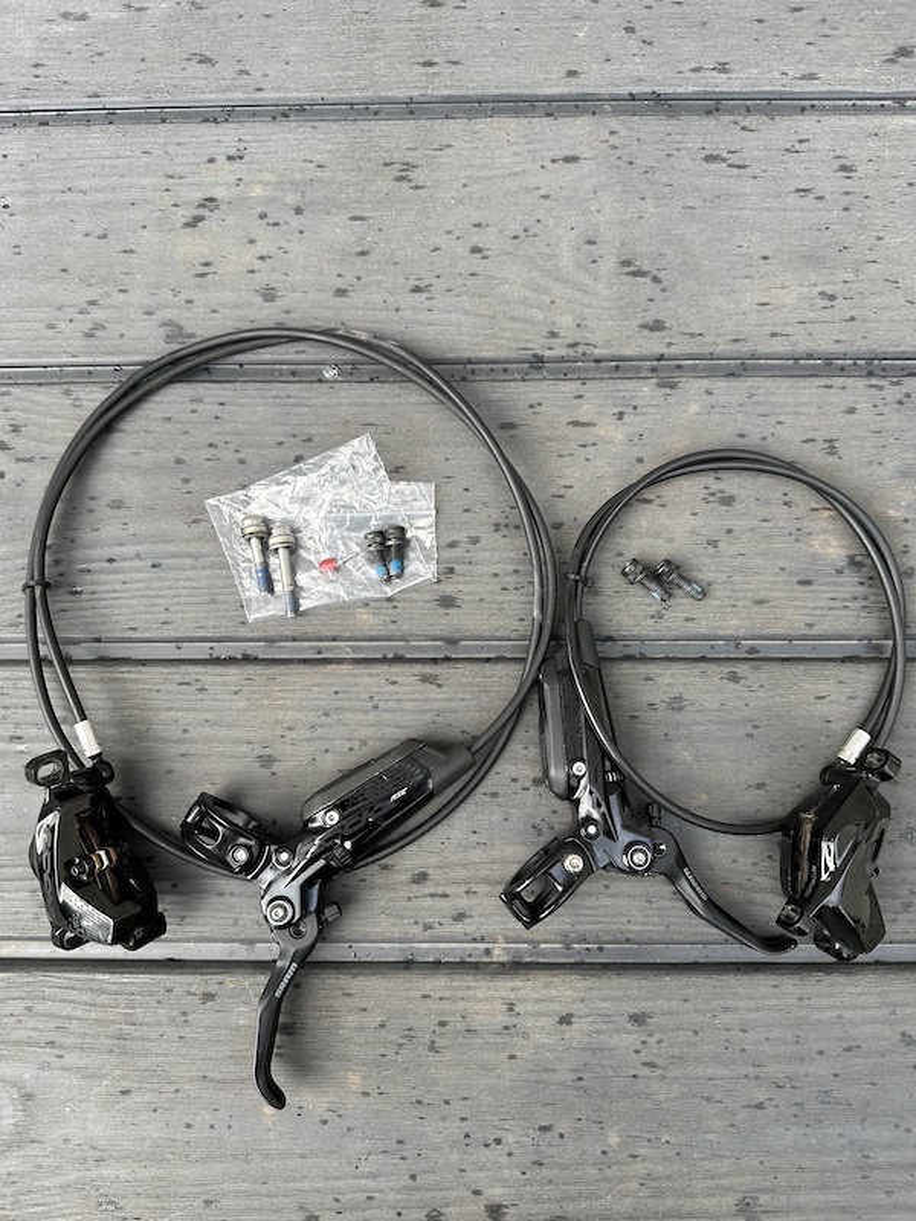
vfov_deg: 71.6
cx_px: 458
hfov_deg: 56.8
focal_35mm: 24
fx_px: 847
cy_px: 610
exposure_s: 1/121
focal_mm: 6.86
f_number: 1.78
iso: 80
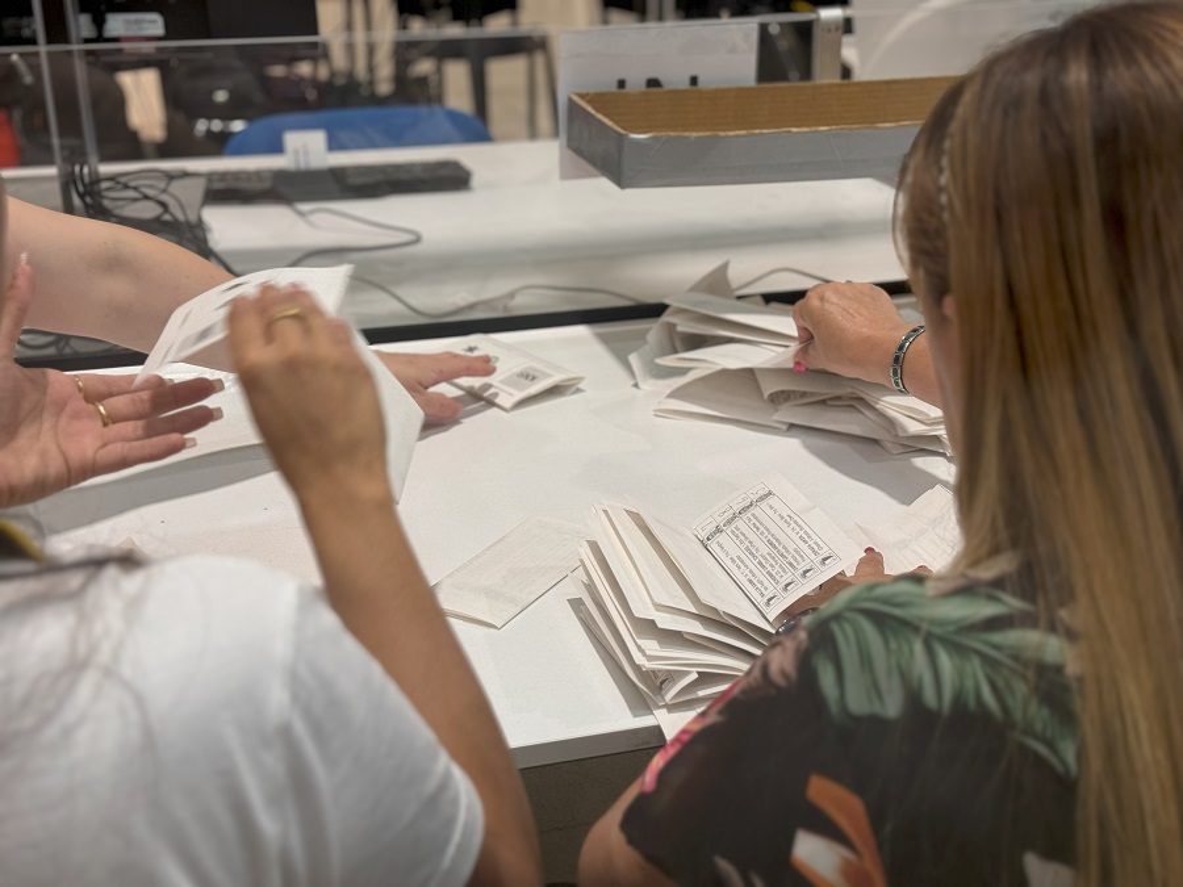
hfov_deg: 39.7
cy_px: 444
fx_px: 1640
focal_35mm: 48
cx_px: 592
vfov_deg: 30.3
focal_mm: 6.86
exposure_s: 1/134
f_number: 1.78
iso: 50
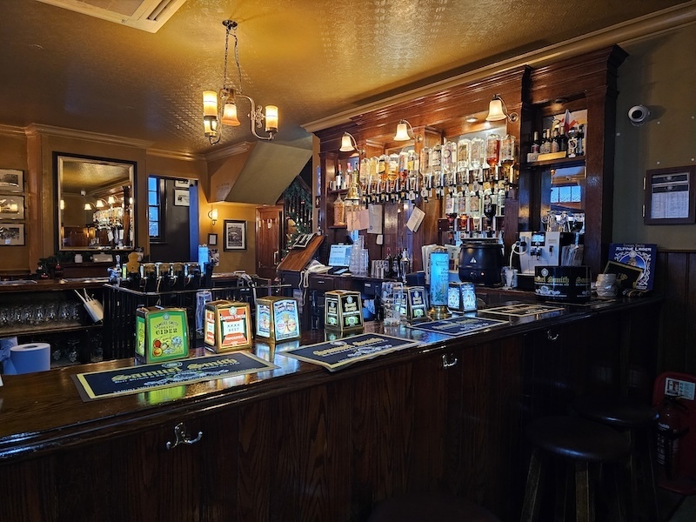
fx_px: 462
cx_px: 348
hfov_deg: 73.9
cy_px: 261
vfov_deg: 58.9
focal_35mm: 23
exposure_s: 1/33.3
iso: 640
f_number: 1.7
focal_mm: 6.3
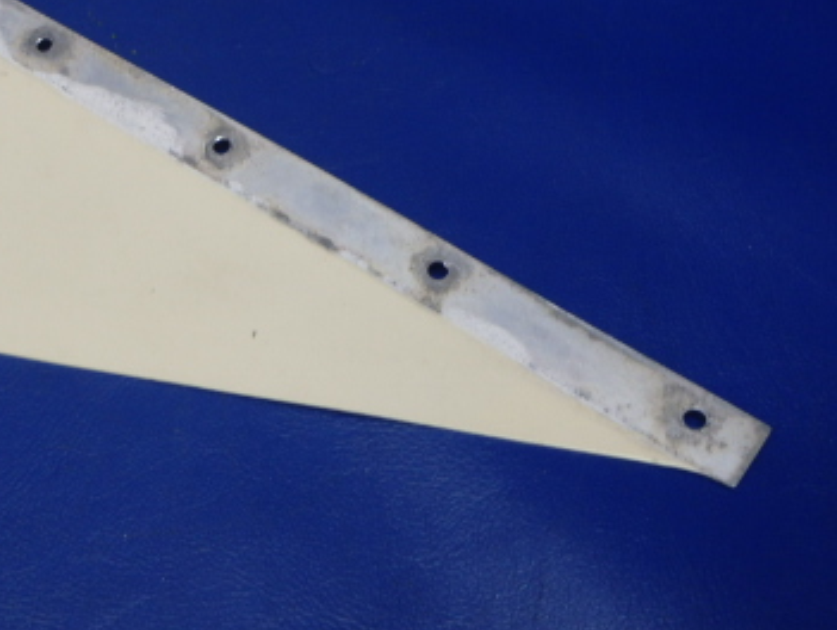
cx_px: 155
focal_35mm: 51
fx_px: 1234
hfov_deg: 36.1
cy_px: 286
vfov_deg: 28.6
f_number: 3.9
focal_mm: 5
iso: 200
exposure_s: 1/30
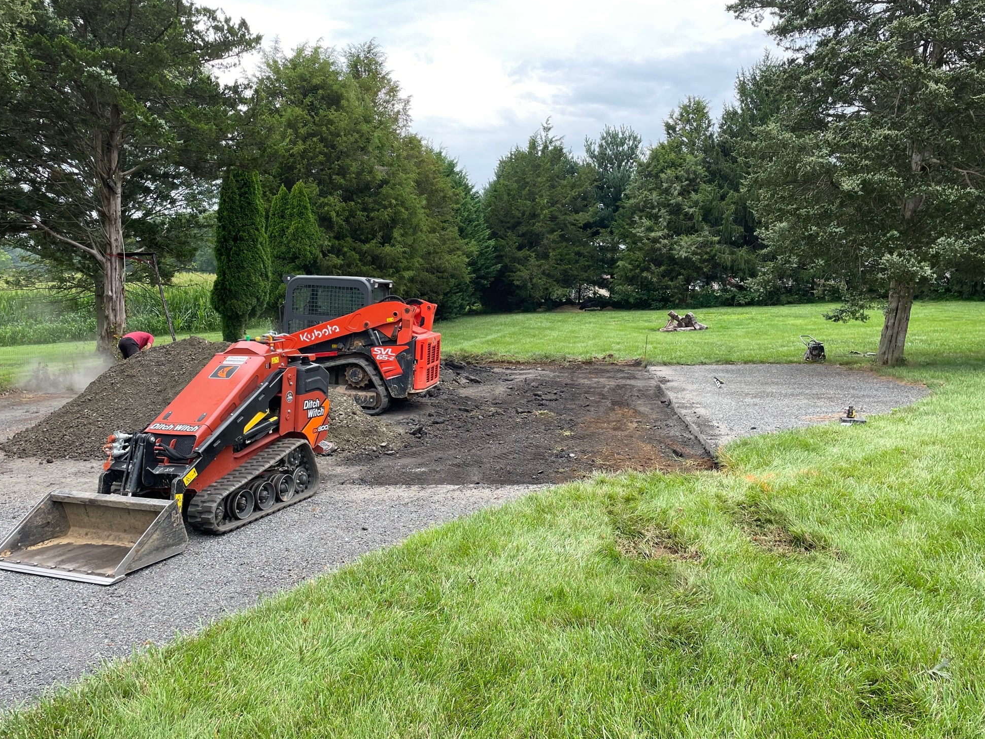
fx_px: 768
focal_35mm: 27
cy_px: 372
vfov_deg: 51.4
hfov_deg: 65.3
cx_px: 507
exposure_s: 1/228
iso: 32
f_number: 1.6
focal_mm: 4.2
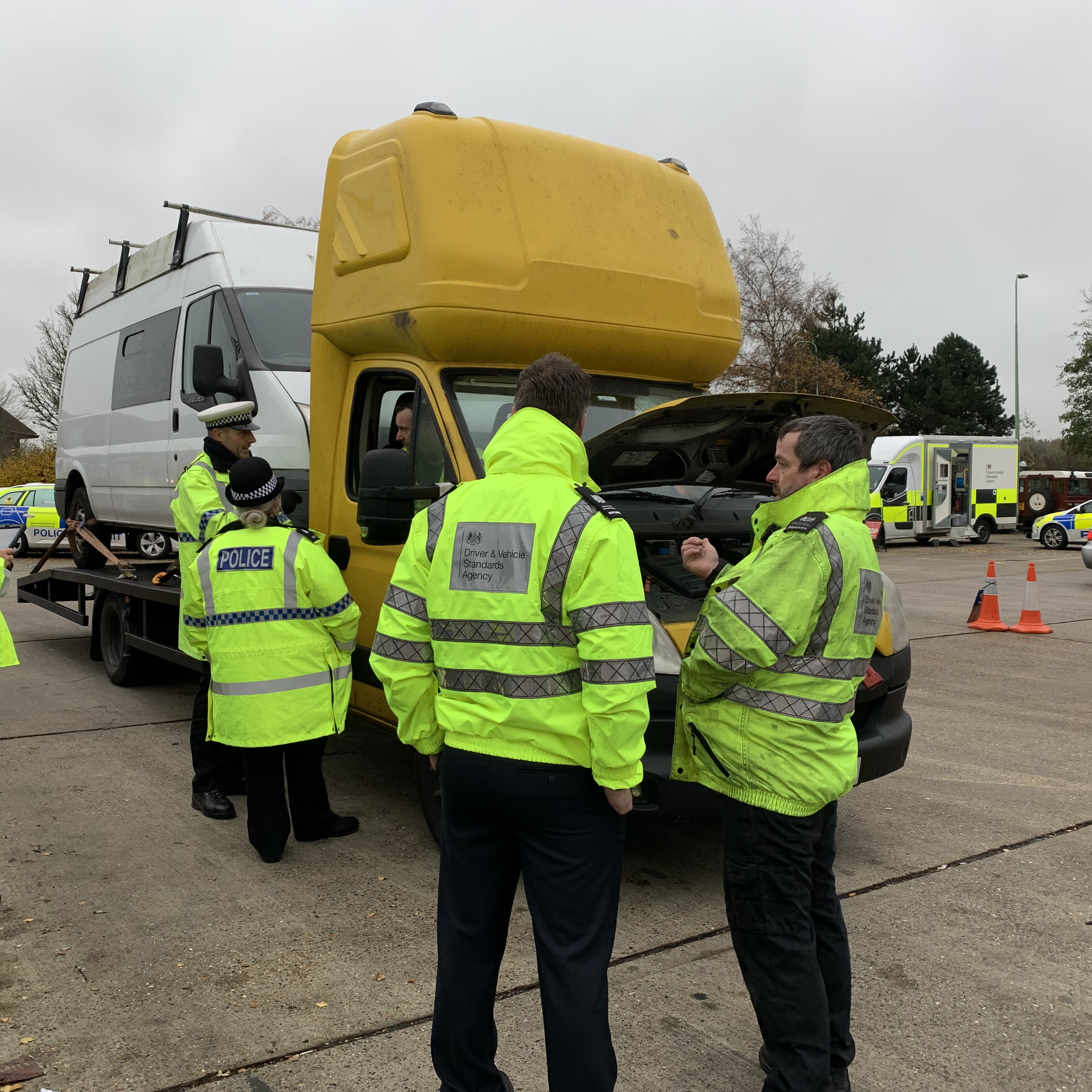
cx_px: 510
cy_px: 548
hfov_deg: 52.5
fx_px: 1106
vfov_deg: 52.5
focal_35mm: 31
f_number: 1.8
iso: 25
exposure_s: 1/122
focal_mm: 4.25
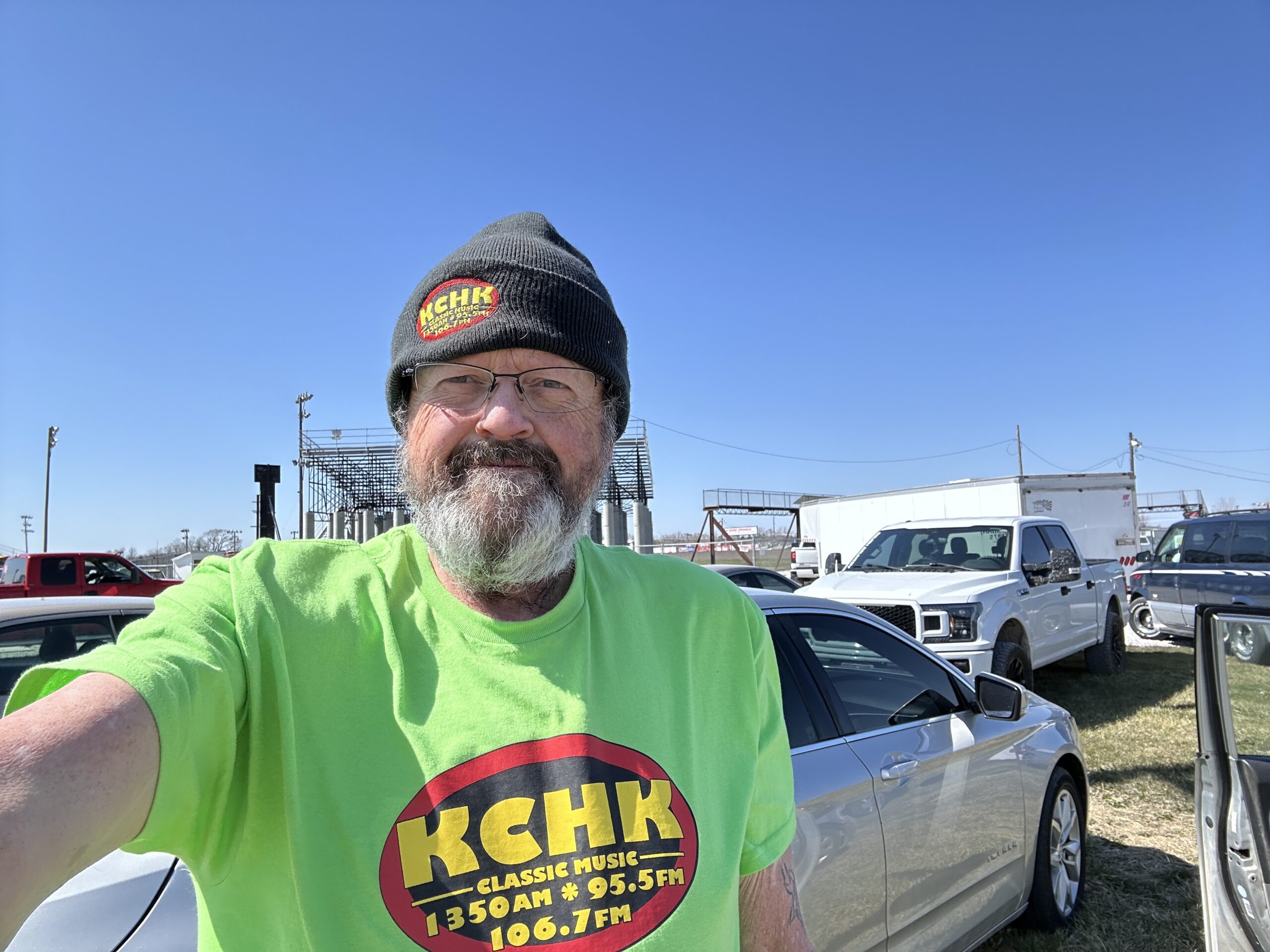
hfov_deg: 73.9
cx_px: 635
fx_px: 844
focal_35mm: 23
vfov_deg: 58.9
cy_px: 476
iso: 25
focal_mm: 2.69
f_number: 1.9
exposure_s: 1/1101
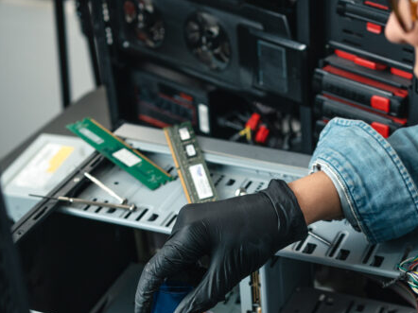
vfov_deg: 18.7
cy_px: 254
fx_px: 941
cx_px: 376
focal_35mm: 78
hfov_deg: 24.3
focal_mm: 35
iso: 500
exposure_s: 1/100
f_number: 3.5
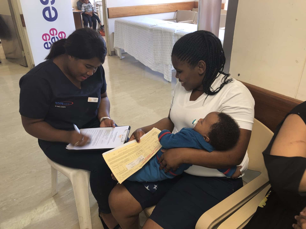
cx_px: 153
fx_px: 248
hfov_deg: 63.4
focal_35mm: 28
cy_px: 114
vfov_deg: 49.7
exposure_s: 1/25
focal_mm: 4
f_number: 1.8
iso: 20
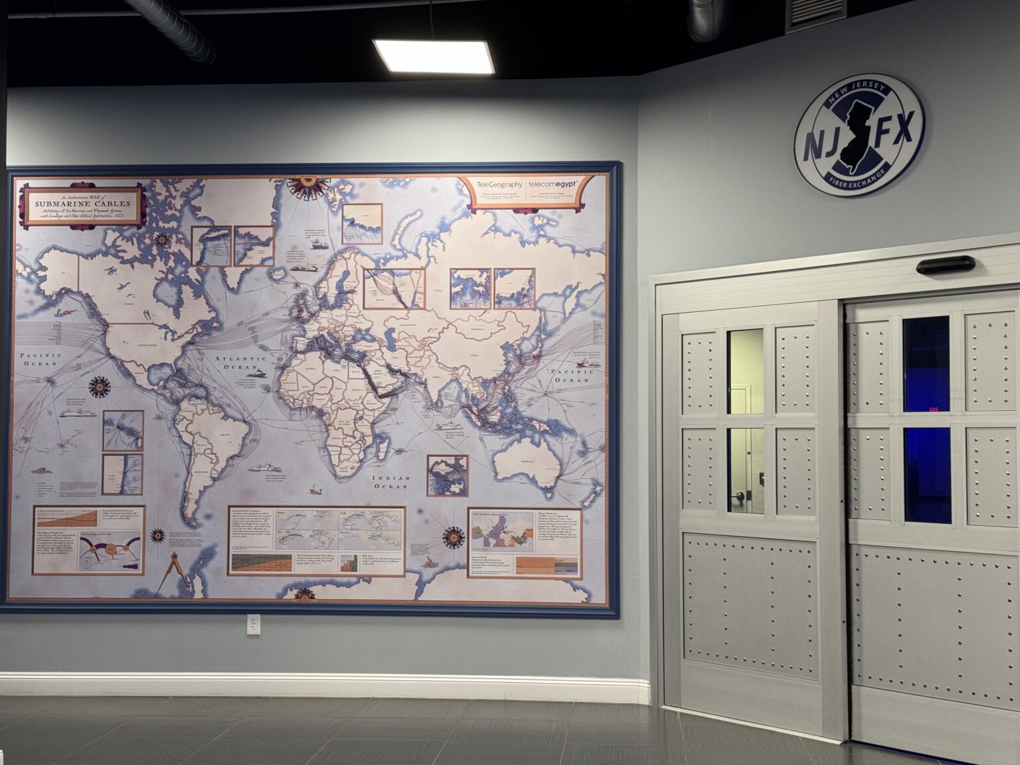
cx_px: 510
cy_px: 382
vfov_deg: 30.3
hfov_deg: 39.7
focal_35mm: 48
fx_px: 1414
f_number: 1.78
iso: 100
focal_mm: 6.86
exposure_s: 1/42
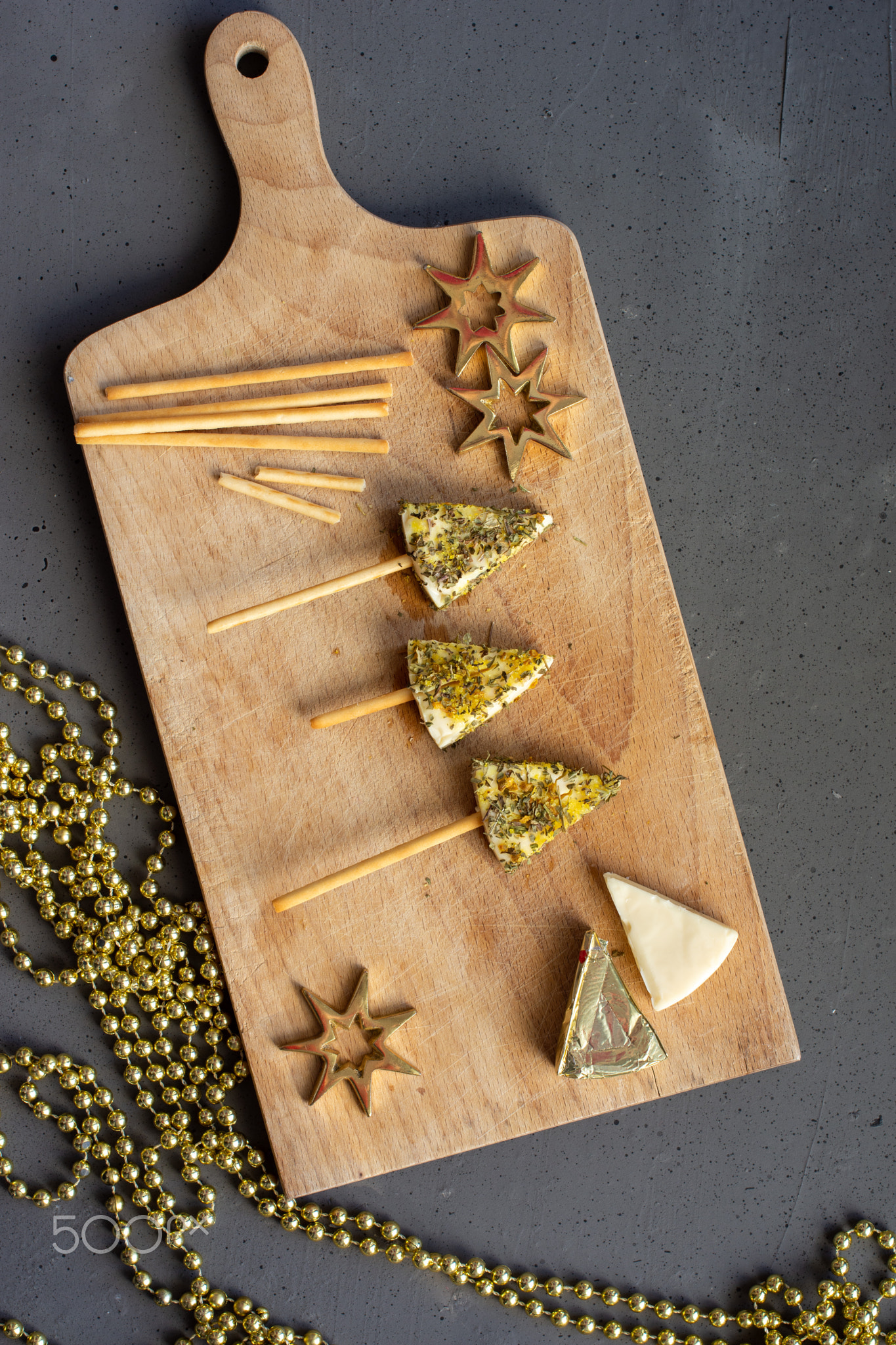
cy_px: 672
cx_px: 448
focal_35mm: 75
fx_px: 2800
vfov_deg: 27.0
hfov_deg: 18.2
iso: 100
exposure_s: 1/25
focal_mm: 50
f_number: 8
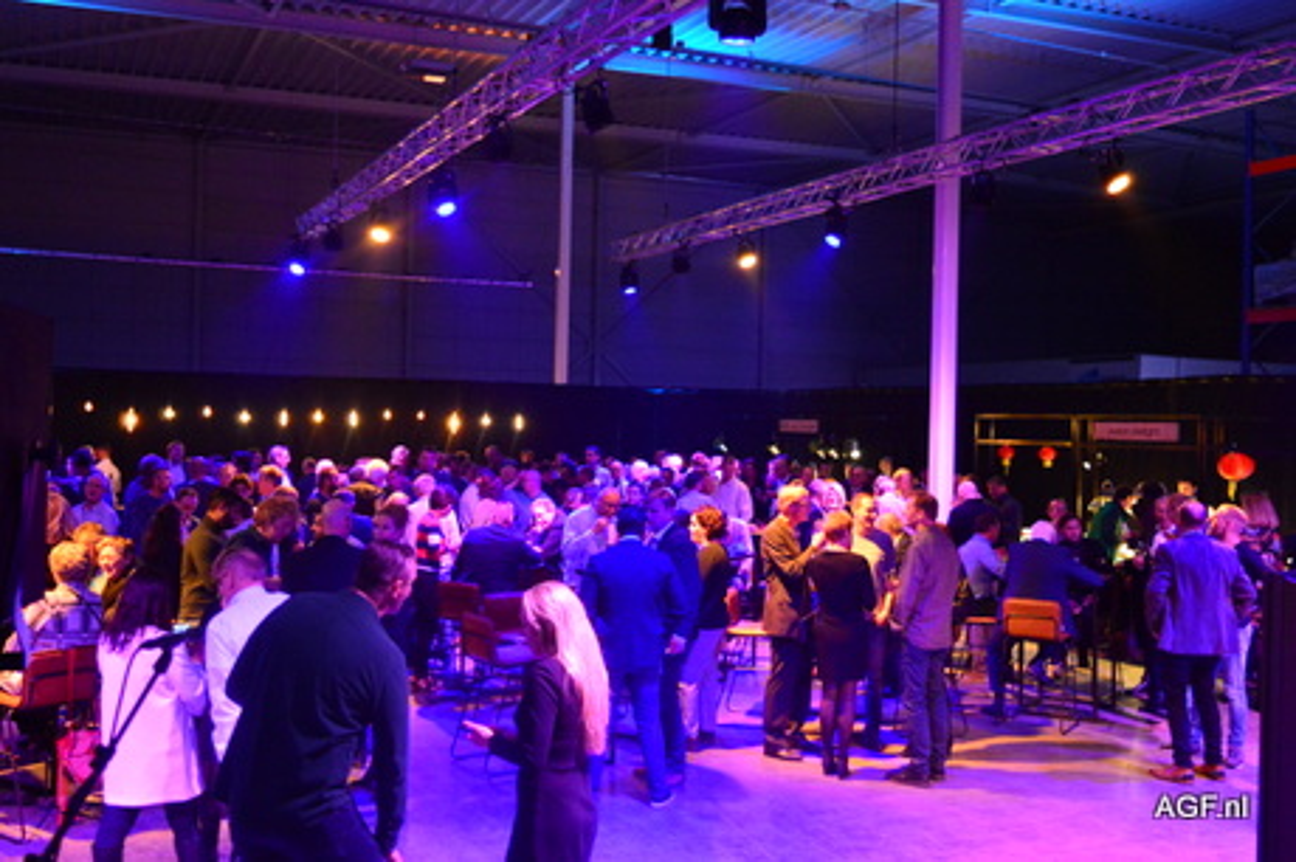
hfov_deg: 53.2
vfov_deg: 36.8
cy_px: 431
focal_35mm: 36
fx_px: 1295
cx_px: 648
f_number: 4
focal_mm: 24
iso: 3200
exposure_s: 1/40
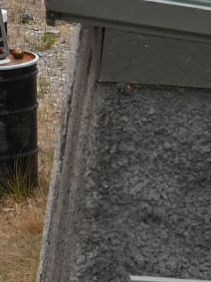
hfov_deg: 1.9
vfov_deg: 2.5
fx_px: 6393
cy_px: -54
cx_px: -453
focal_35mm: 786
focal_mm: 110
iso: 320
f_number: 8
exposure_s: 1/400
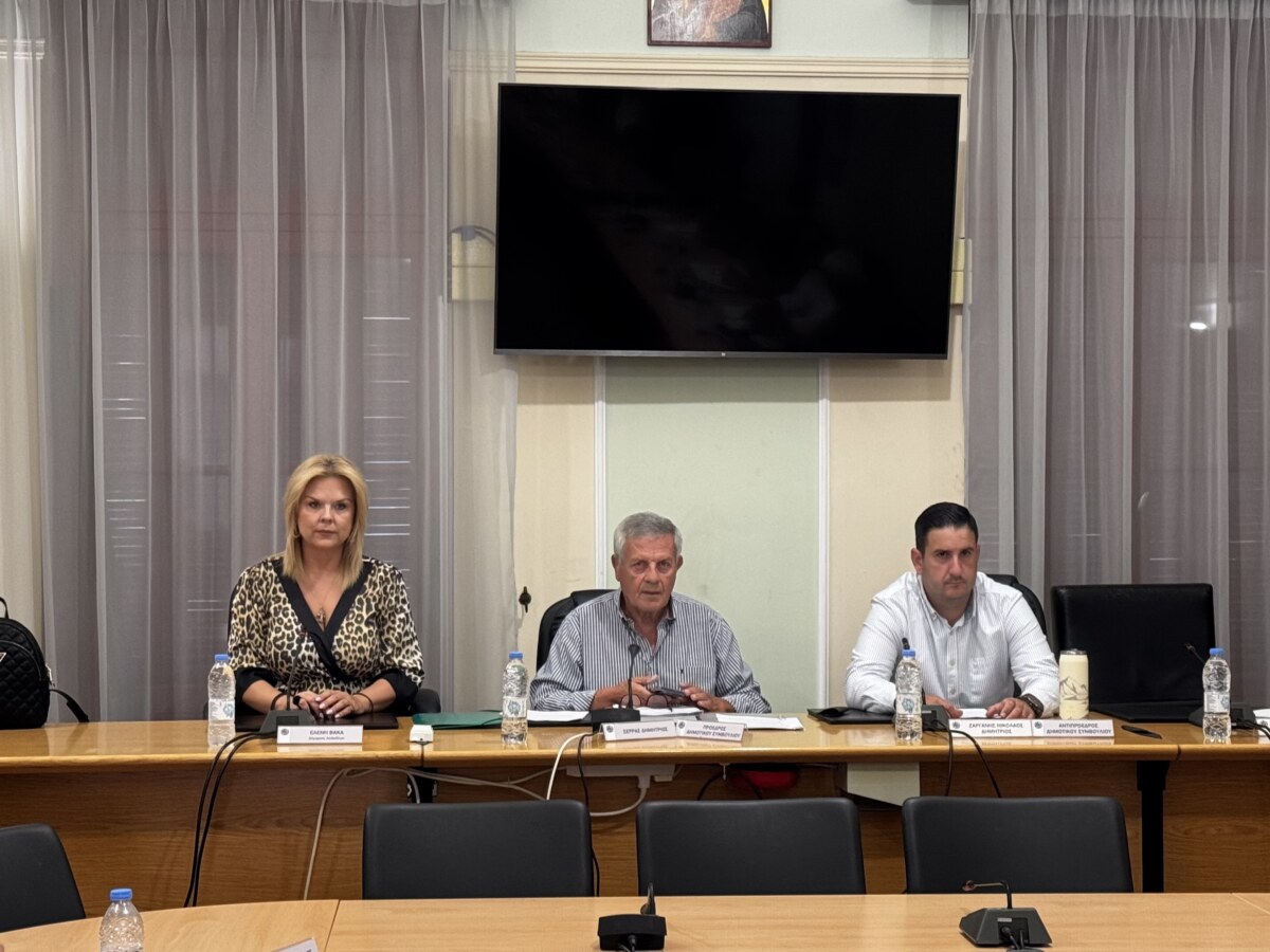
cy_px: 476
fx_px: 1761
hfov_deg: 39.7
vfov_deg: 30.3
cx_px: 635
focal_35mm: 48
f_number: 1.78
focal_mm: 6.76
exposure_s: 1/50
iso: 200
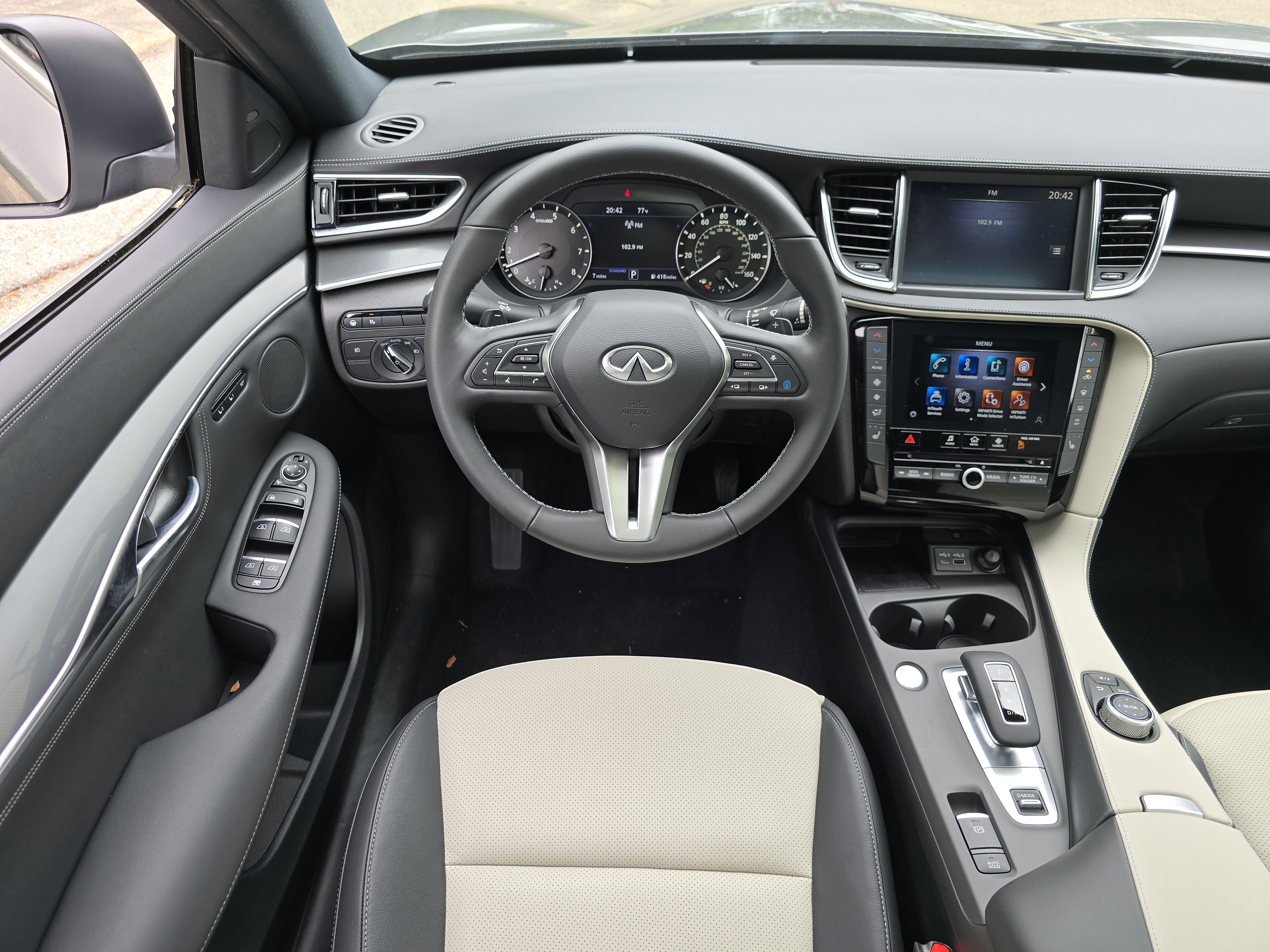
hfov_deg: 73.9
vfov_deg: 58.9
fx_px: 844
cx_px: 635
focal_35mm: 23
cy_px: 476
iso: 16
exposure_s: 1/66.7
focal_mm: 6.3
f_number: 1.7
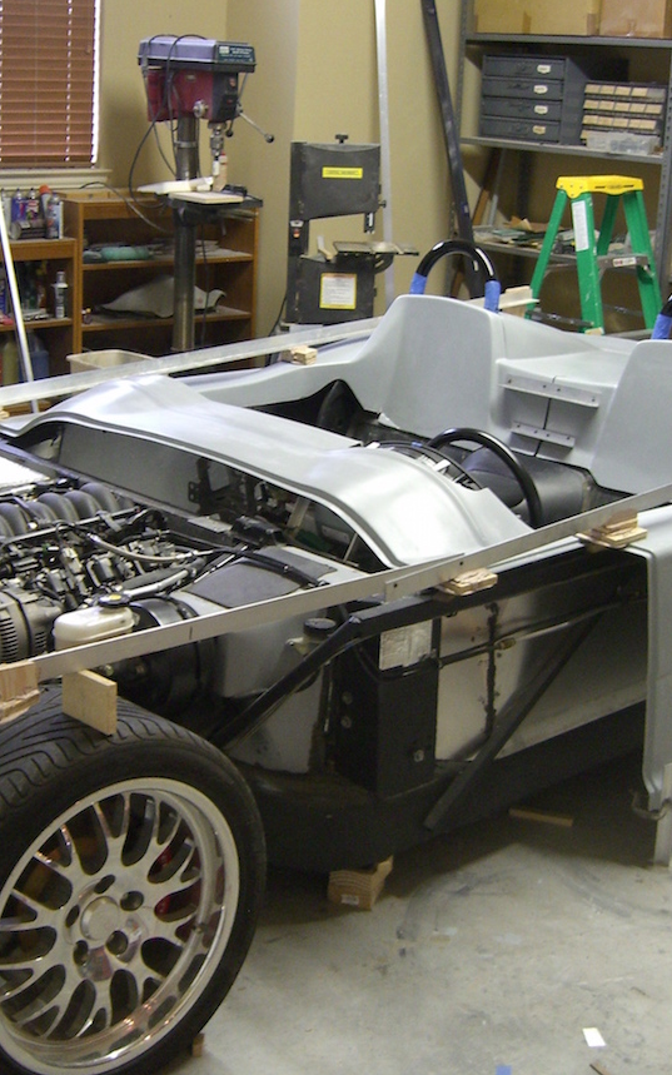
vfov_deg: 37.5
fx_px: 1582
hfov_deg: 23.9
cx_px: 237
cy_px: 536
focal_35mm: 54
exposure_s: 1/20
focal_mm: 7.9
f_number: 2.8
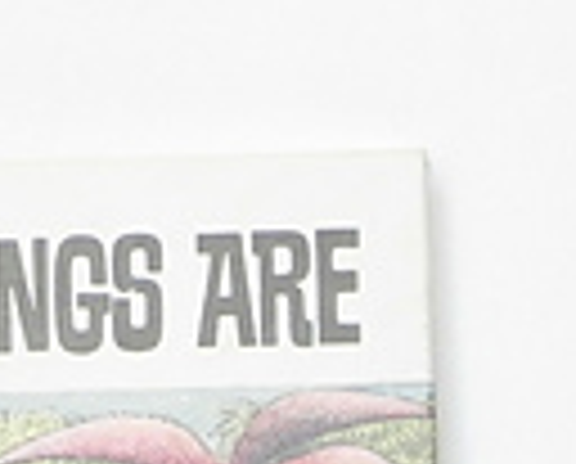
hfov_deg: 9.5
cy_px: 840
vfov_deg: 7.6
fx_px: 3383
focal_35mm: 198
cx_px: -288
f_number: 3.5
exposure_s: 1/34.7
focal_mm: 9.2
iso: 160
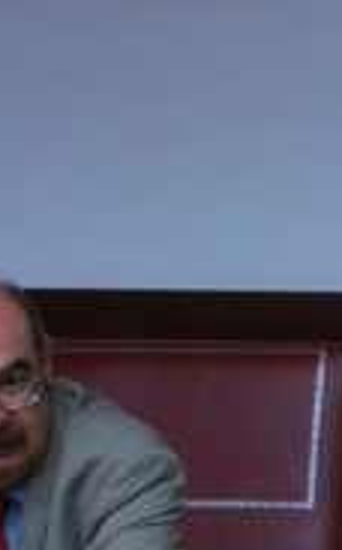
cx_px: 1264
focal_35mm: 250
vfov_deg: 8.4
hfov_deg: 4.8
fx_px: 3737
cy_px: 358
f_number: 4.2
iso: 200
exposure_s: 1/60
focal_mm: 26
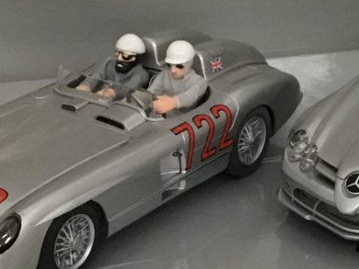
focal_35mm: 122
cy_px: 239
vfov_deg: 12.1
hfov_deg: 15.9
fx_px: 1266
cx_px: 342
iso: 160
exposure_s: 1/30
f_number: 2.4
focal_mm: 3.3
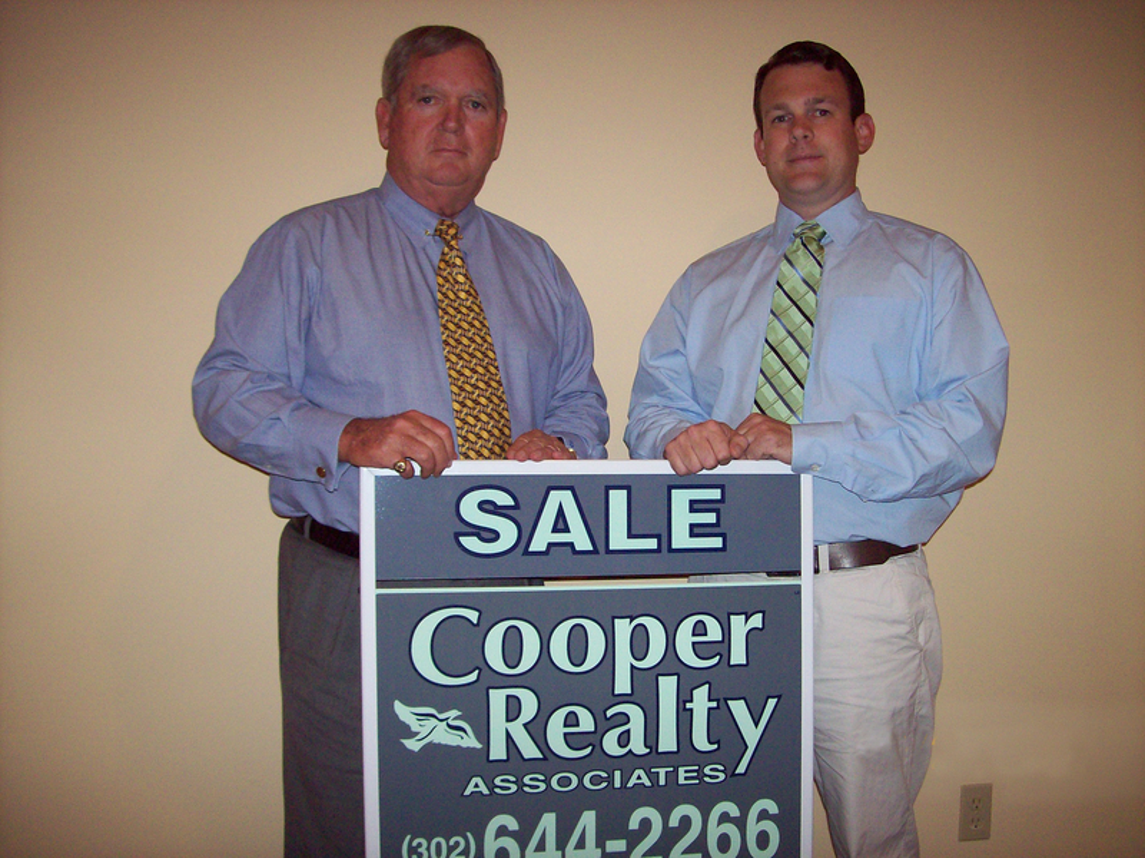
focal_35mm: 36
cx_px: 572
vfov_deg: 39.6
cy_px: 429
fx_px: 1190
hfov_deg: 51.4
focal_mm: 6
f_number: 2.7
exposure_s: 1/64
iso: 140
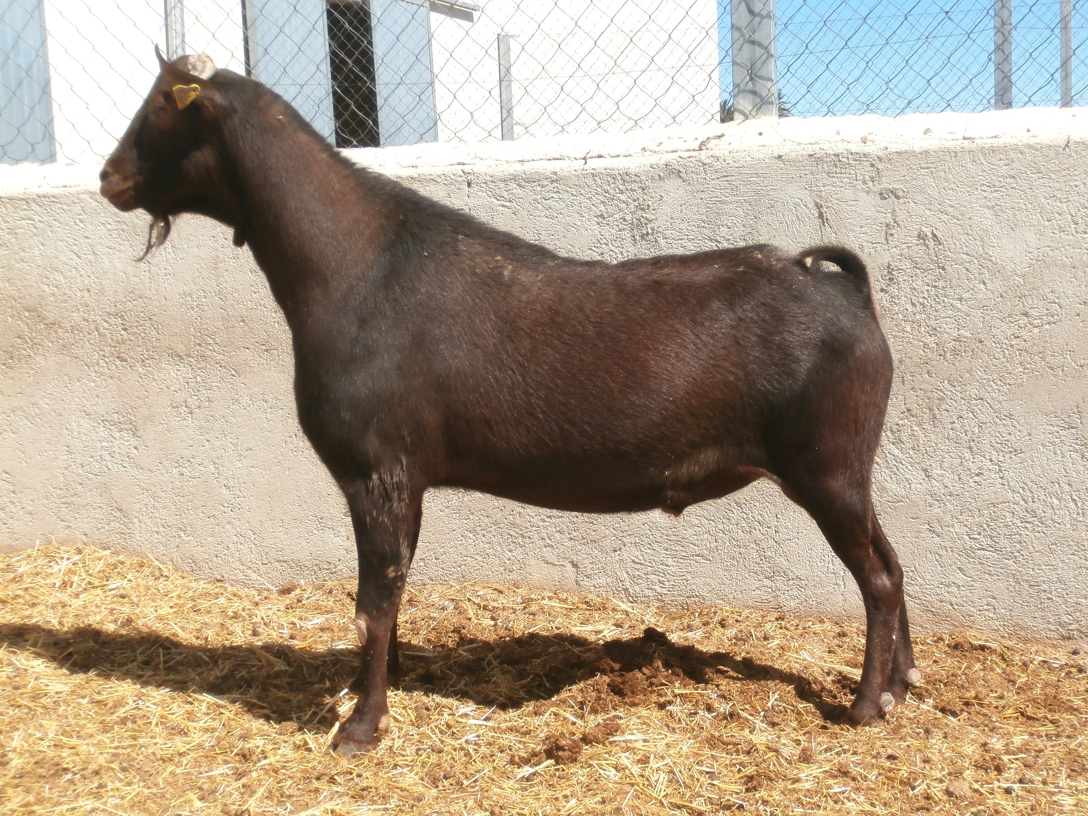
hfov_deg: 40.4
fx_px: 1477
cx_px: 544
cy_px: 408
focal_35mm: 47
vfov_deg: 30.9
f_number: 4.2
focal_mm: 8.29
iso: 100
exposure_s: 1/800
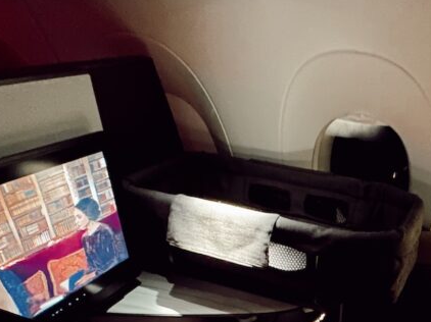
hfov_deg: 51.3
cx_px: 331
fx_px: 423
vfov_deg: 39.5
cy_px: 272
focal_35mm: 34
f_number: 2.2
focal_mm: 2.22
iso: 1250
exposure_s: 1/9
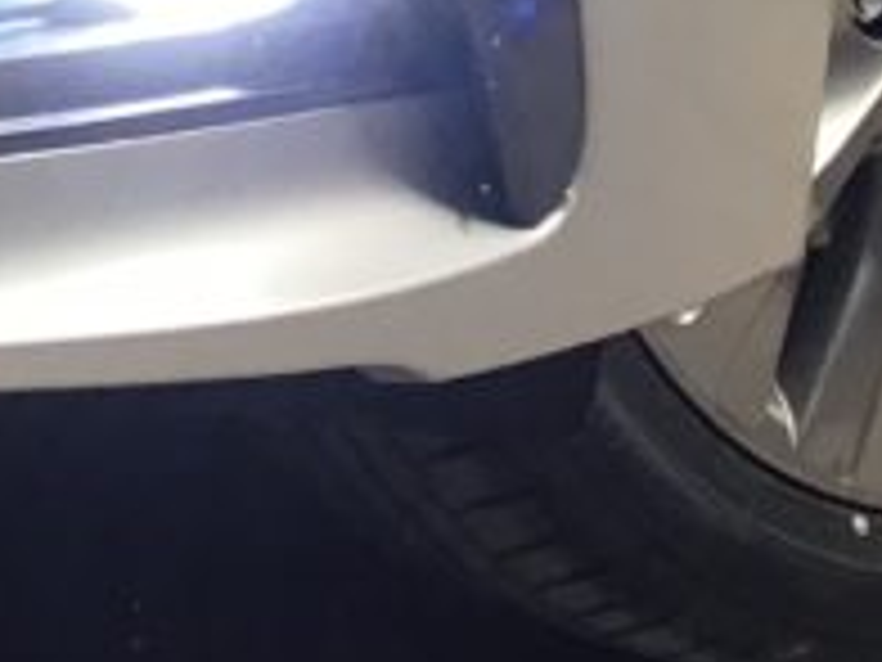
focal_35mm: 162
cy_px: -248
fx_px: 4128
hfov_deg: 12.1
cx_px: 104
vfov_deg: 9.0
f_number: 2.4
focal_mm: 3.3
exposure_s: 1/30
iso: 32
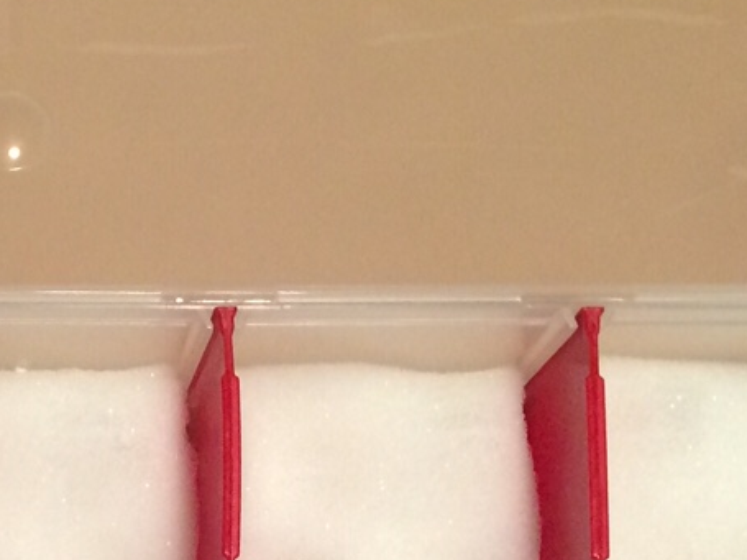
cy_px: 902
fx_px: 2244
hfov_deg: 18.0
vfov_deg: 13.2
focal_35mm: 104
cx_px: -138
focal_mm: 4.15
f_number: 2.2
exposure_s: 1/33
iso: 250
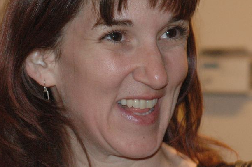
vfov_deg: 7.3
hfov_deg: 10.9
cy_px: 74
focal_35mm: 188
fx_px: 1315
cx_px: 114
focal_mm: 60
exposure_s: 1/60
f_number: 5
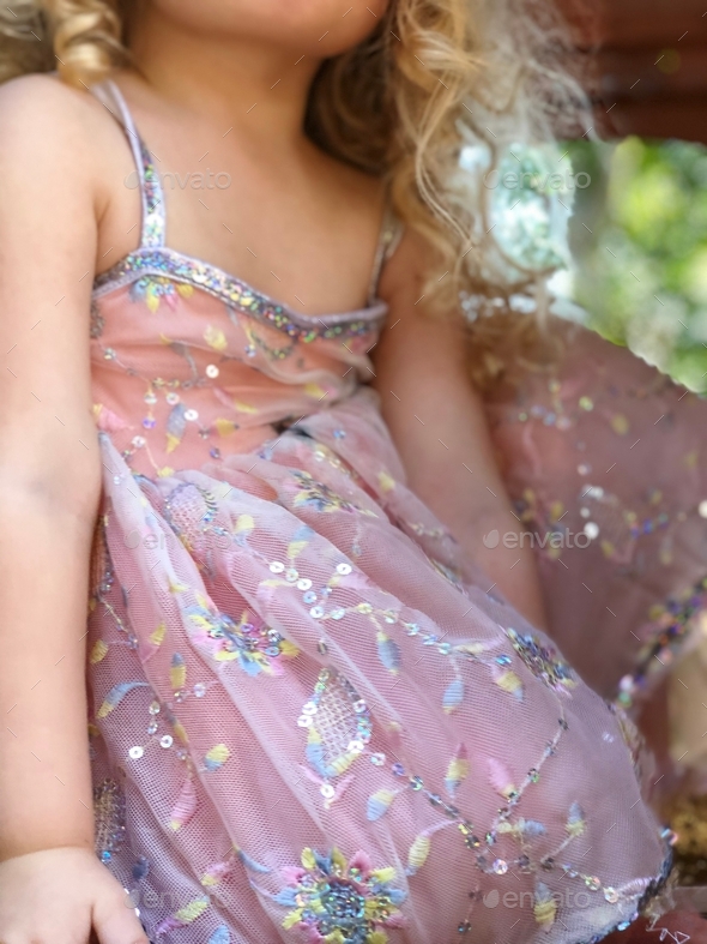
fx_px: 1553
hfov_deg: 25.7
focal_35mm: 57
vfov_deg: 33.8
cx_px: 354
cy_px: 472
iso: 50
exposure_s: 1/30
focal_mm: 6.6
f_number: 2.8
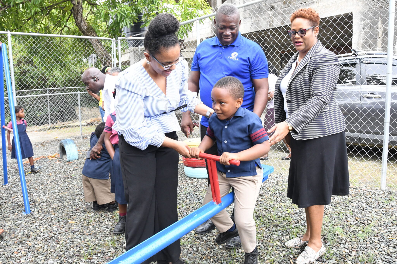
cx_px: 198
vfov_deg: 47.9
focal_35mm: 27
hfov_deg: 67.4
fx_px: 298
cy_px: 132
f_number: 8
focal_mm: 18
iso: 1600
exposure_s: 1/250
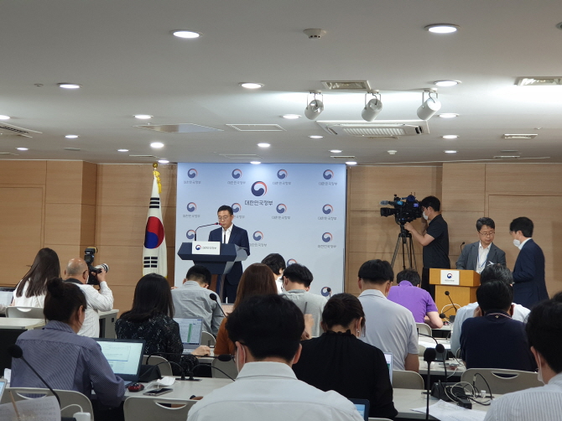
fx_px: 844
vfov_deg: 28.0
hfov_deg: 36.8
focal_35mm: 52
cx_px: 281
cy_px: 210
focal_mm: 6
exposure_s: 1/30
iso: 100
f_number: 2.4
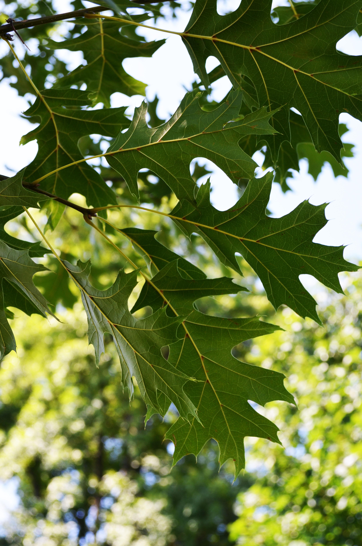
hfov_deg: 23.7
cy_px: 273
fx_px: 864
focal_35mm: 57
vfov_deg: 35.1
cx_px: 181
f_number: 7.1
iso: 200
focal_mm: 38
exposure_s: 1/200
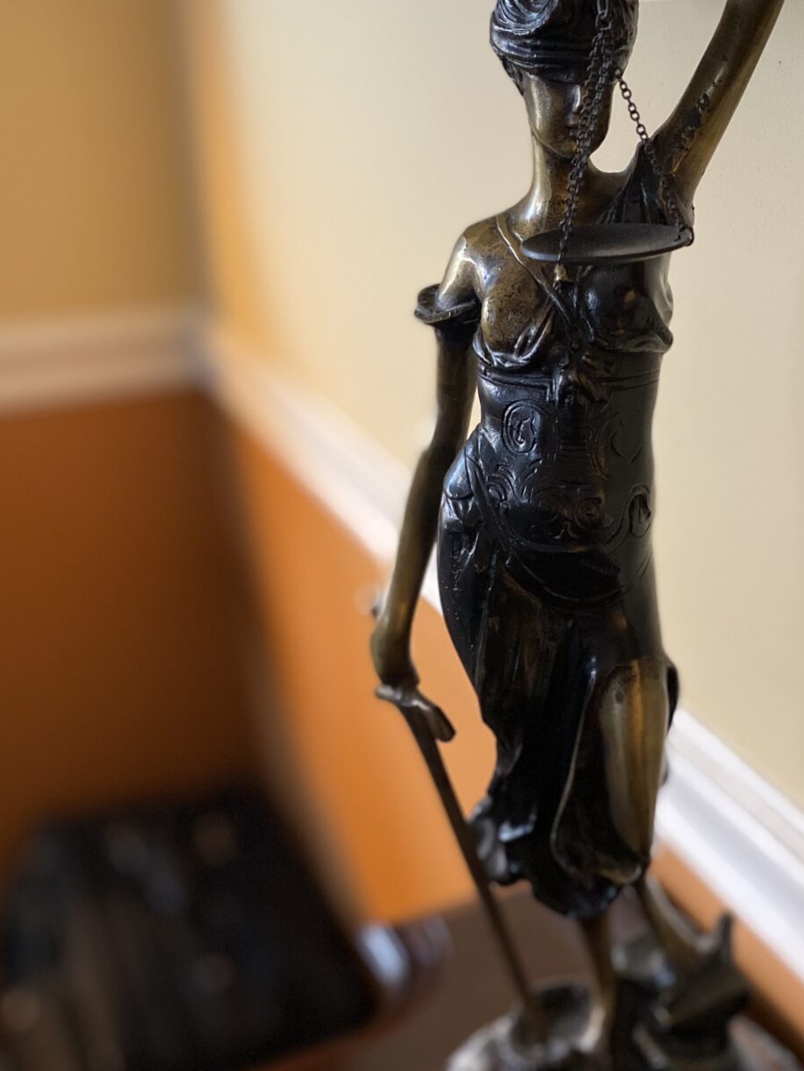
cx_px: 571
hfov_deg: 32.4
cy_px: 582
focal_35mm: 44
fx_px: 1362
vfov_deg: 42.9
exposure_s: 1/60
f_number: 1.8
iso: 320
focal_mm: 4.25
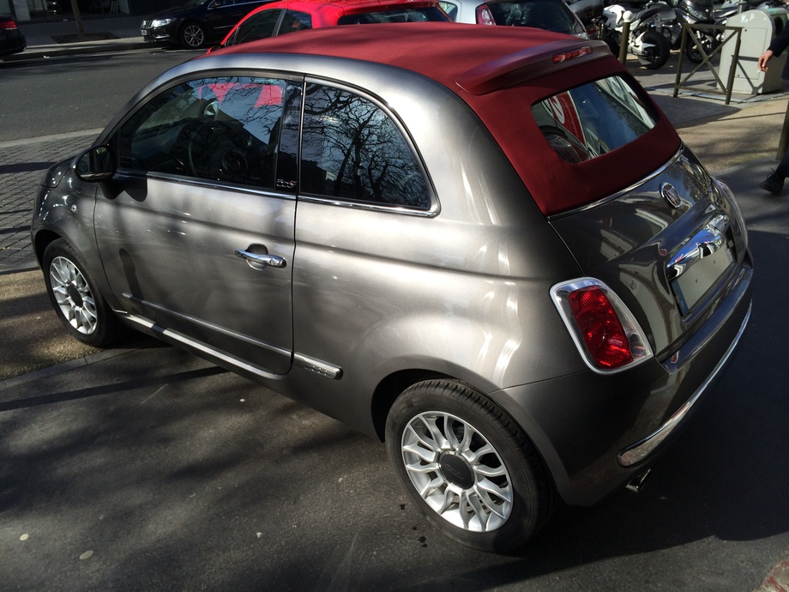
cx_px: 394
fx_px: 684
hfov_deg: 60.0
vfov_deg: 46.8
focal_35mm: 30
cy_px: 296
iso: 32
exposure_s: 1/1709
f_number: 2.2
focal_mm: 4.12
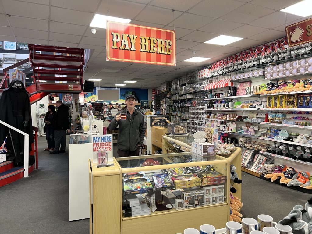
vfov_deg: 53.1
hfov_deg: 67.3
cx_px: 156
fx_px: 234
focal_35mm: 26
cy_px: 117
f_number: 1.5
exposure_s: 1/50
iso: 80
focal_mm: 5.7
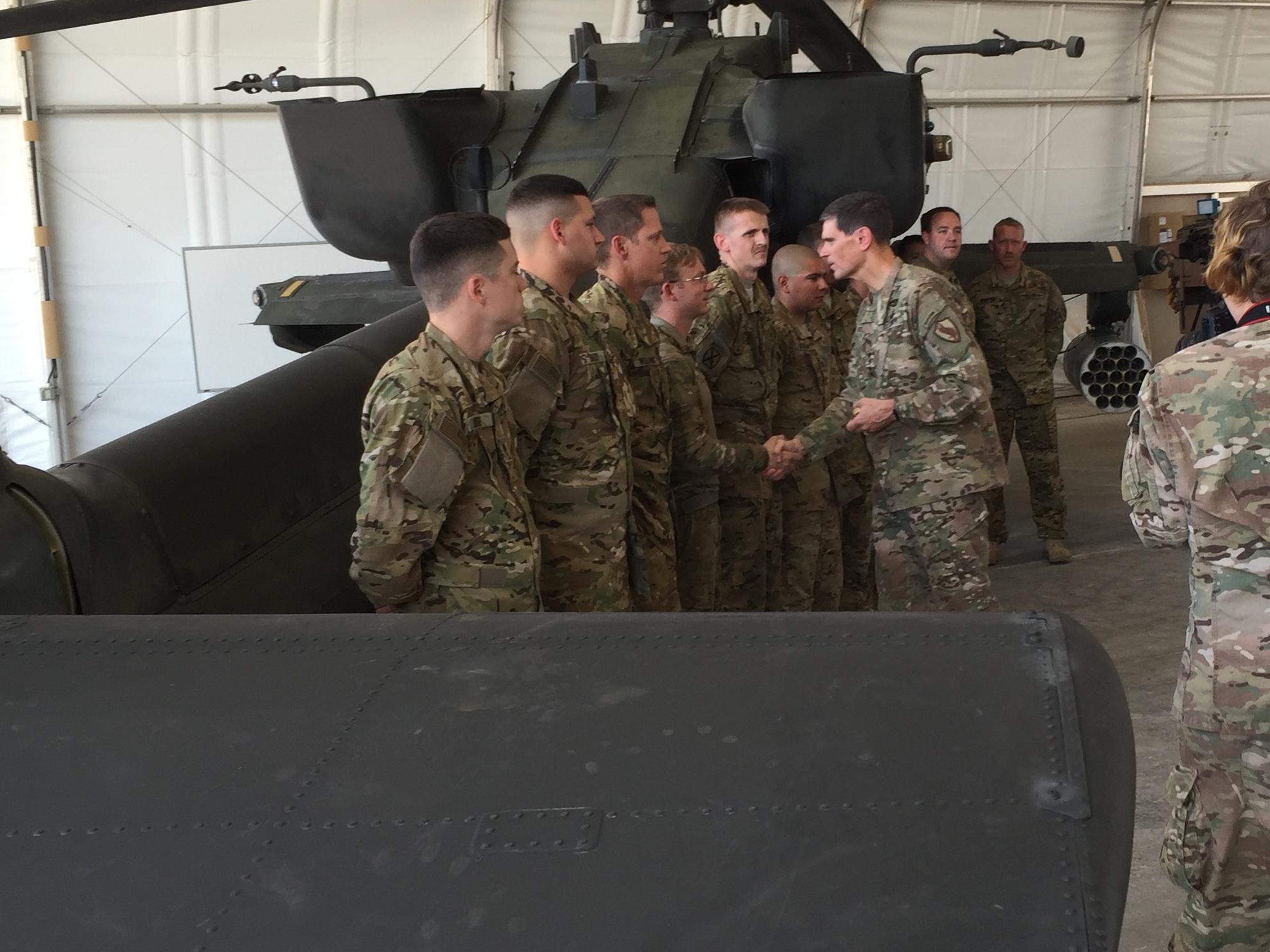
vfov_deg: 30.3
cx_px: 798
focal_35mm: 48
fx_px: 1761
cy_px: 484
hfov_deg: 39.4
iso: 32
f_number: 2.2
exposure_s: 1/117
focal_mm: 4.15
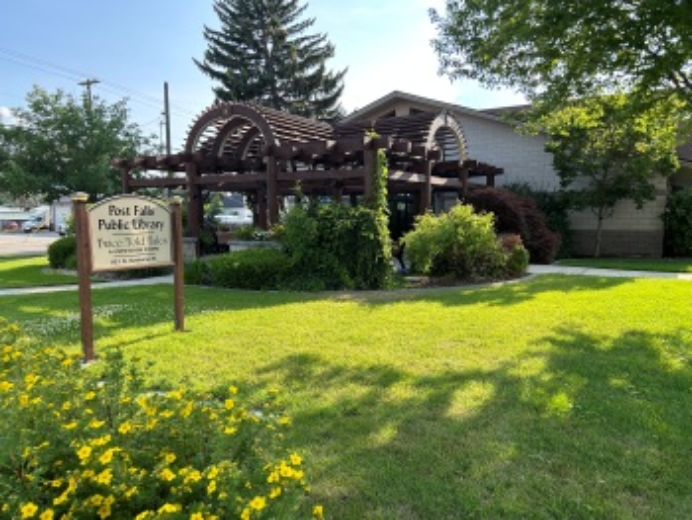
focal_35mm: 26
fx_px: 520
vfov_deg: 53.1
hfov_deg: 67.3
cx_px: 346
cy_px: 260
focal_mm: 5.7
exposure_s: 1/827
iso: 50
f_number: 1.5
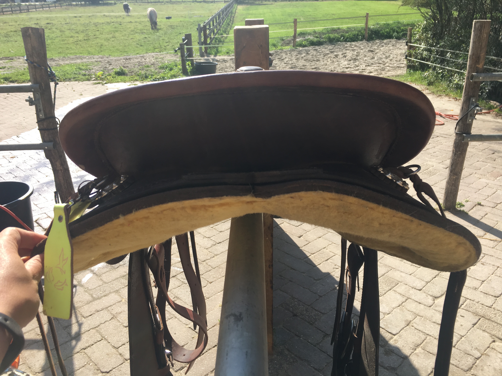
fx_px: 421
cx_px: 251
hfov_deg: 61.7
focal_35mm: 29
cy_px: 188
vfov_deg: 48.2
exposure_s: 1/874
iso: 25
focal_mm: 4.15
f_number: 2.2
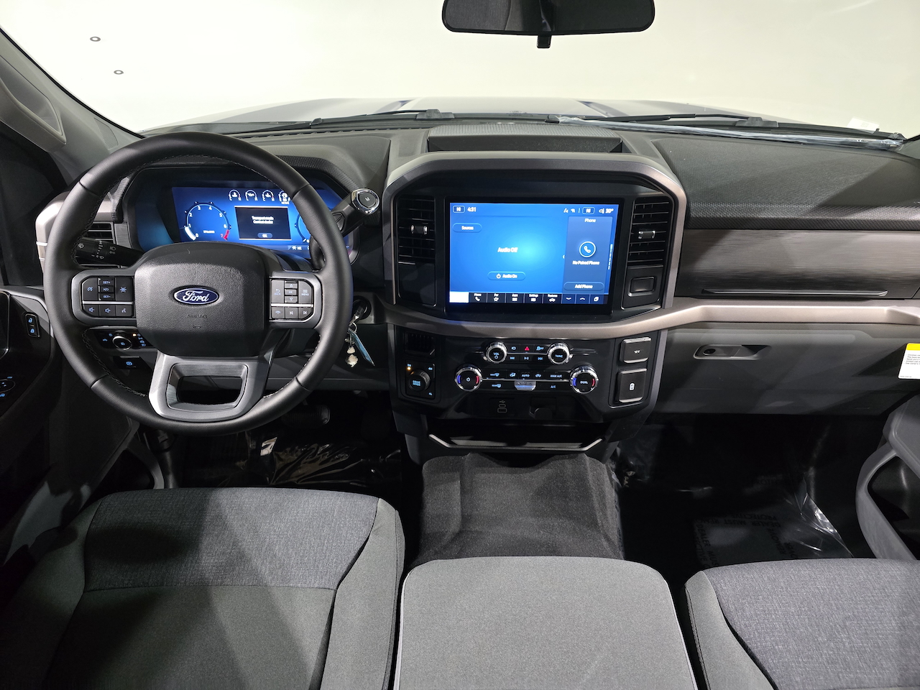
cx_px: 460
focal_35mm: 23
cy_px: 345
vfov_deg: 58.9
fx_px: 611
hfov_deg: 73.9
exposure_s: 1/60
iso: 1000
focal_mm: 6.3
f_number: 1.7
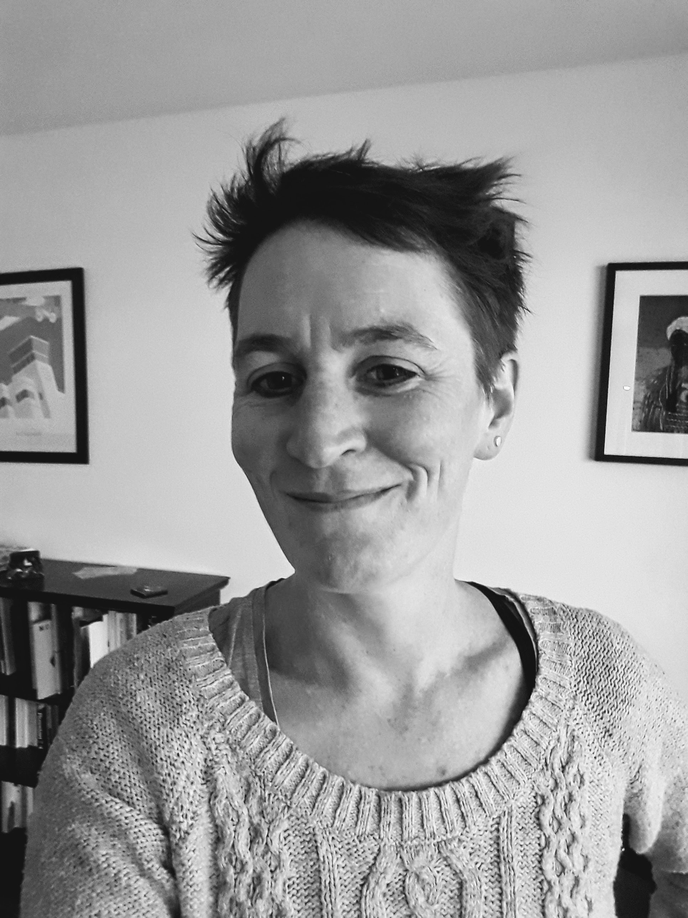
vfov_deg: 73.9
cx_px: 344
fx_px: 610
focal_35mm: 23
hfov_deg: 58.9
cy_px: 459
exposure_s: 1/13
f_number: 2.2
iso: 200
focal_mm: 1.92
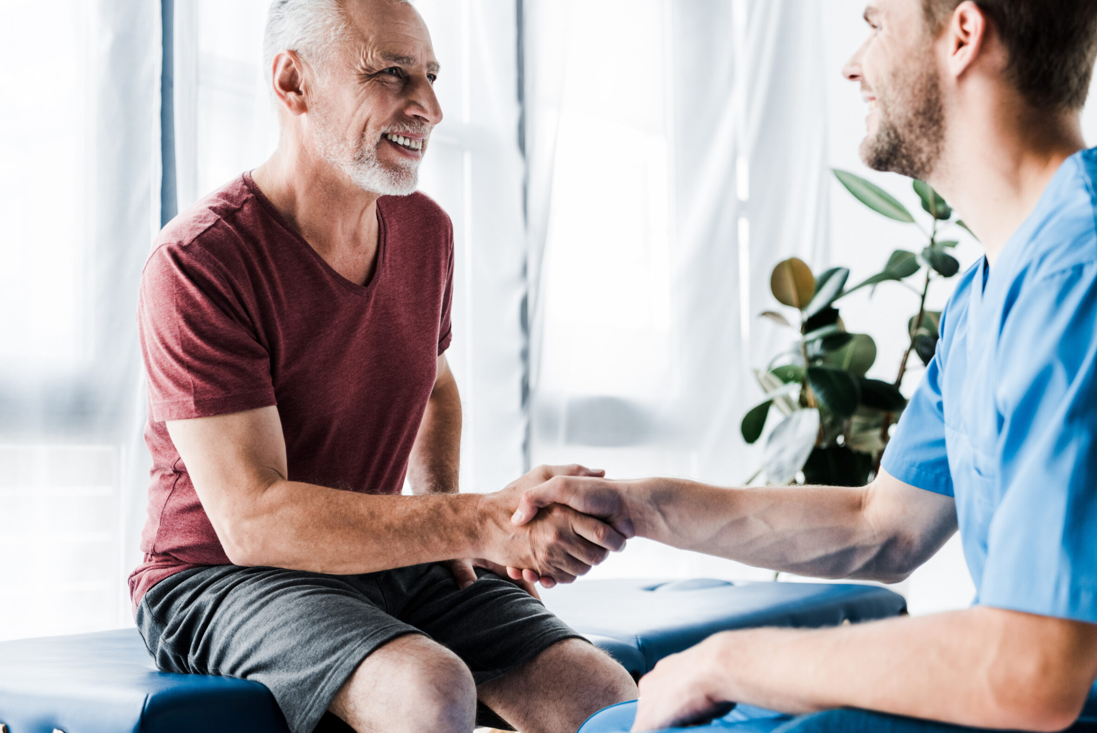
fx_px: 1585
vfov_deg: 26.0
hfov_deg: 38.2
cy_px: 347
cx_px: 568
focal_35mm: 52
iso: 500
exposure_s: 1/160
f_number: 3.2
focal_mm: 48
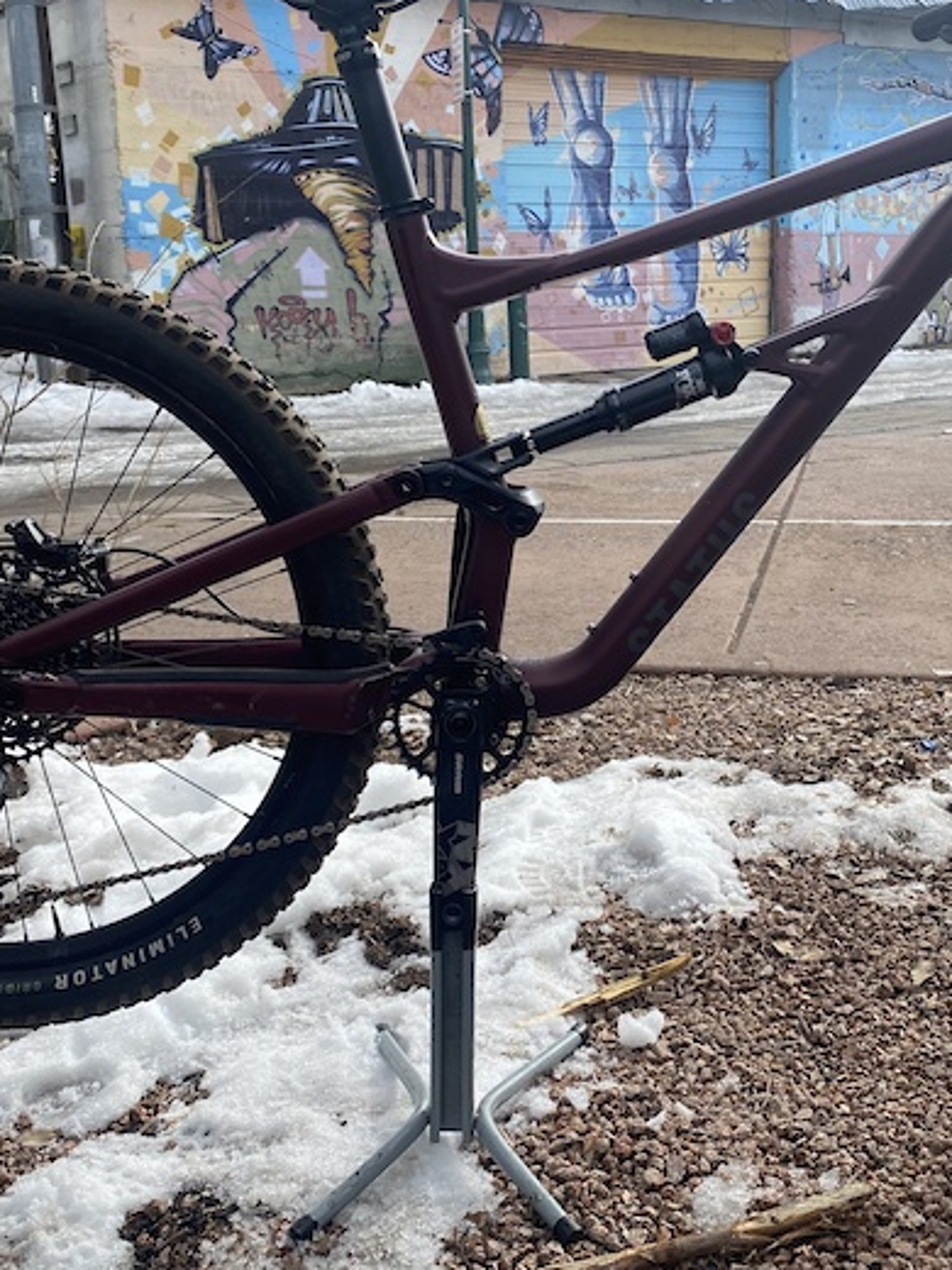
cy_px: 579
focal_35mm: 40
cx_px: 654
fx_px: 1467
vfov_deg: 46.7
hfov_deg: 35.5
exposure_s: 1/1395
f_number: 1.8
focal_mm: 4.25
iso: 32
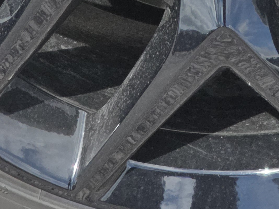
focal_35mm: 259
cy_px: -130
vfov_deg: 5.7
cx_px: 205
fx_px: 2087
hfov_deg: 7.6
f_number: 2.4
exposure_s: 1/1283
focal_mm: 7.9
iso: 50
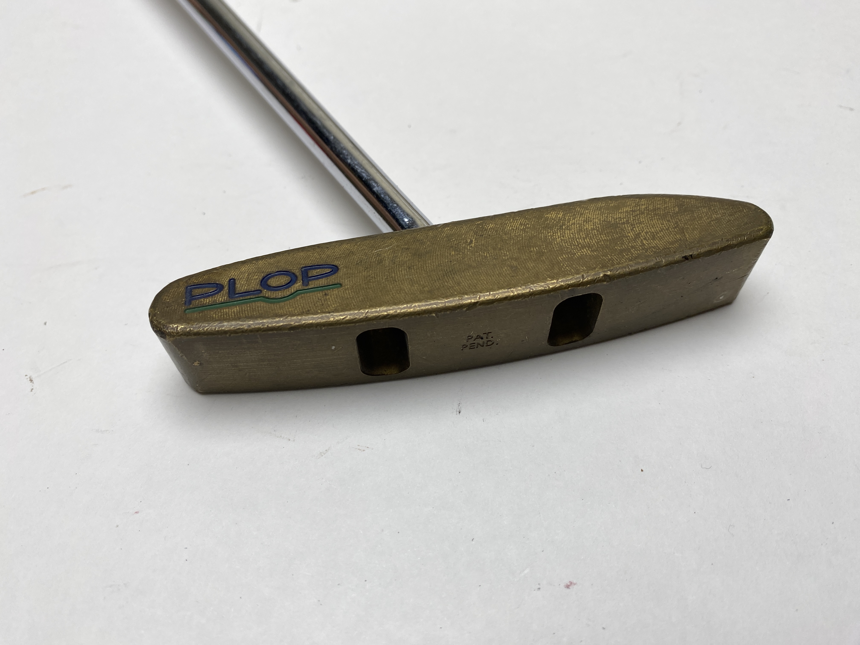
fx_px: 646
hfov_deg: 67.3
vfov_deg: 53.1
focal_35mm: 26
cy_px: 322
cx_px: 430
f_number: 1.8
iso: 32
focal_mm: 4.25
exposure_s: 1/295
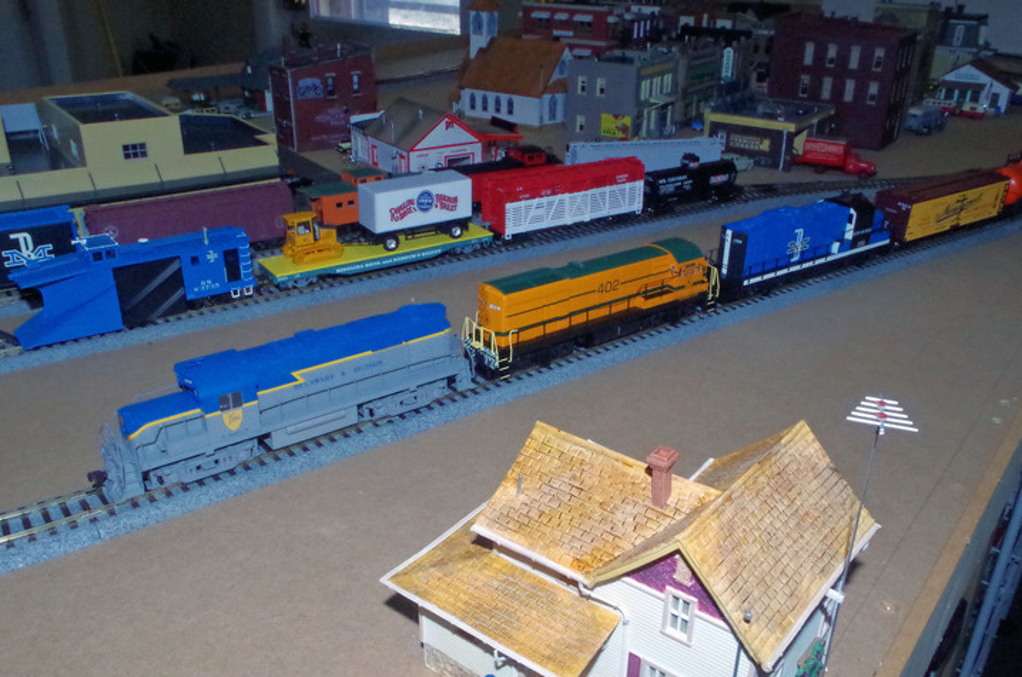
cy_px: 390
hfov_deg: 58.8
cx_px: 516
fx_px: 907
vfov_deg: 40.8
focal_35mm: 32
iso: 3200
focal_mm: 18
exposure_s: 1/180
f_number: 22
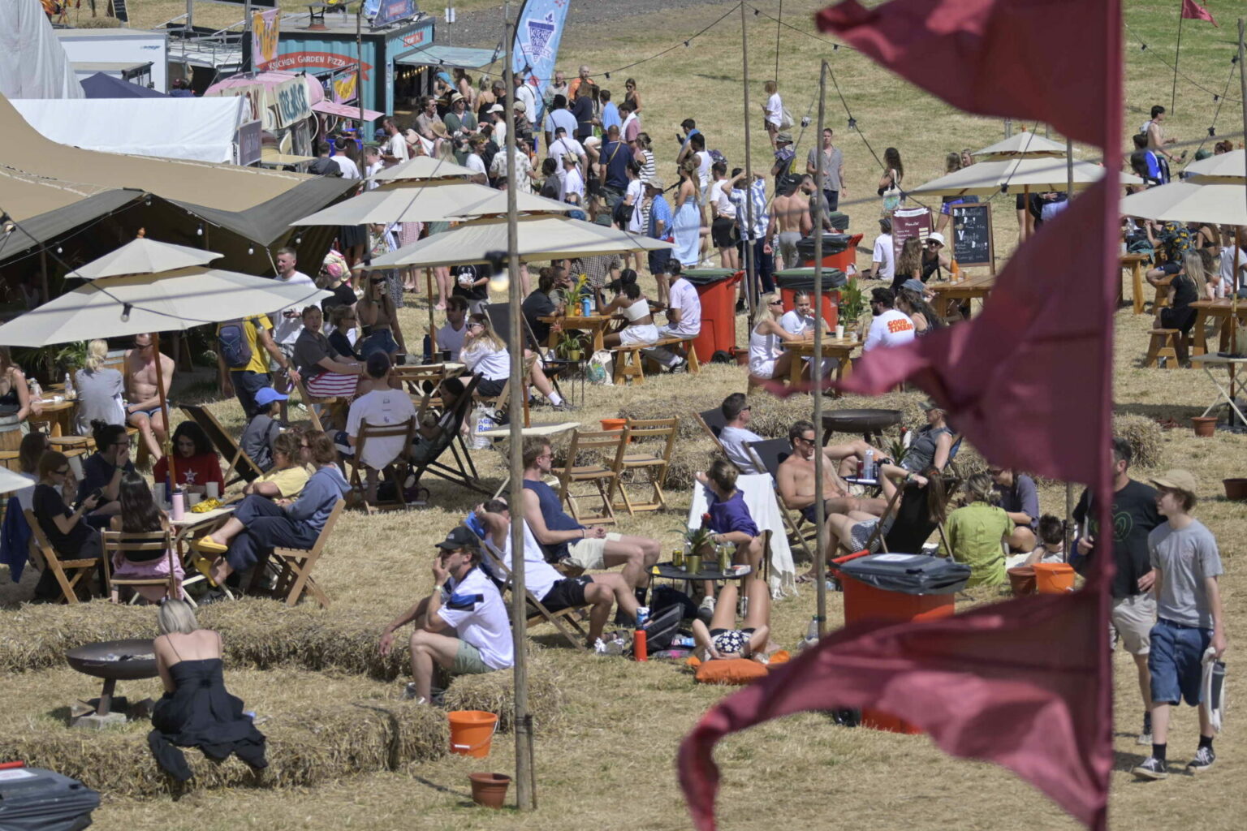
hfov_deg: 15.2
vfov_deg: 10.2
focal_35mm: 135
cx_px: 624
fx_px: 4676
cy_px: 416
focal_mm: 90
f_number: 4.8
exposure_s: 1/4000
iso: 250
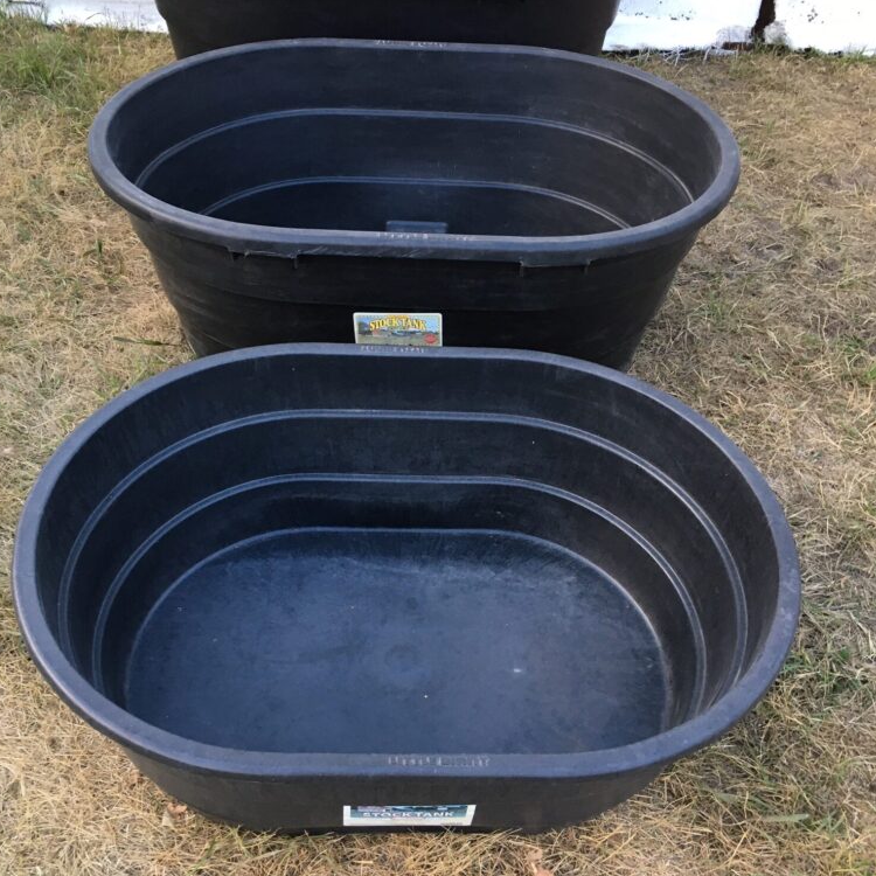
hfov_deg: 47.2
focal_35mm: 35
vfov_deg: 47.2
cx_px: 430
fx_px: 1002
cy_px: 409
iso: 64
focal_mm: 4.15
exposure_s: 1/30
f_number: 2.2
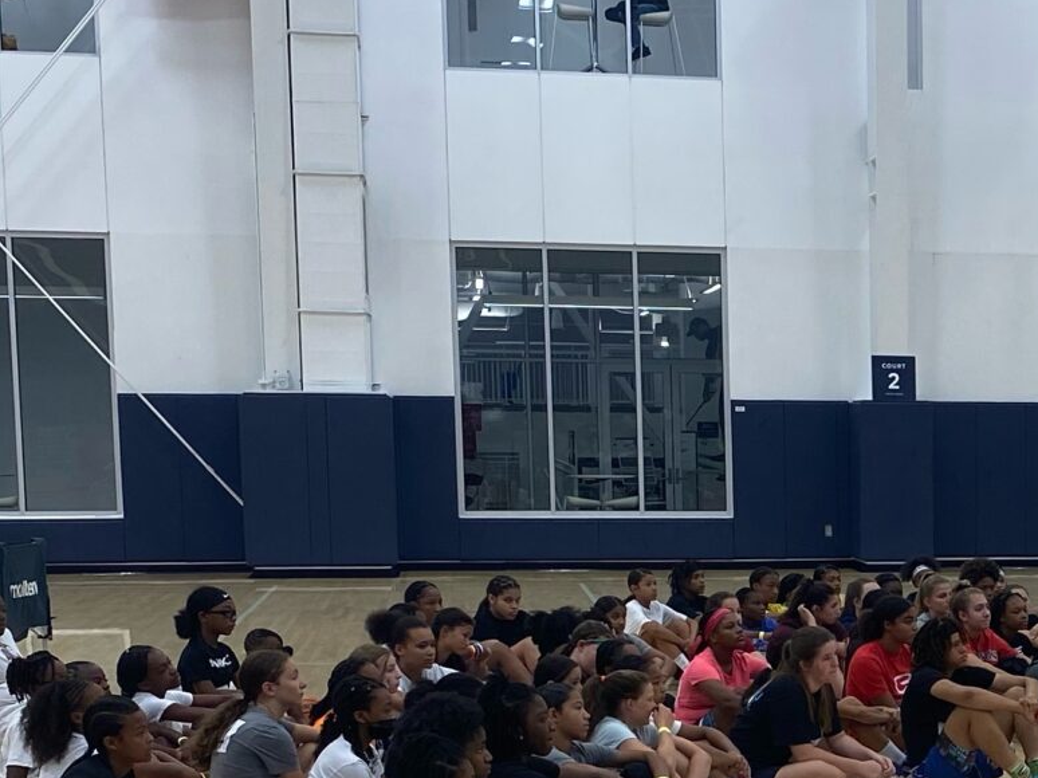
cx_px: 1093
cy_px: 789
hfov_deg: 21.8
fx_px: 2578
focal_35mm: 86
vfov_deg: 16.8
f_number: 1.8
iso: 50
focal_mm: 4.25
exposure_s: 1/120
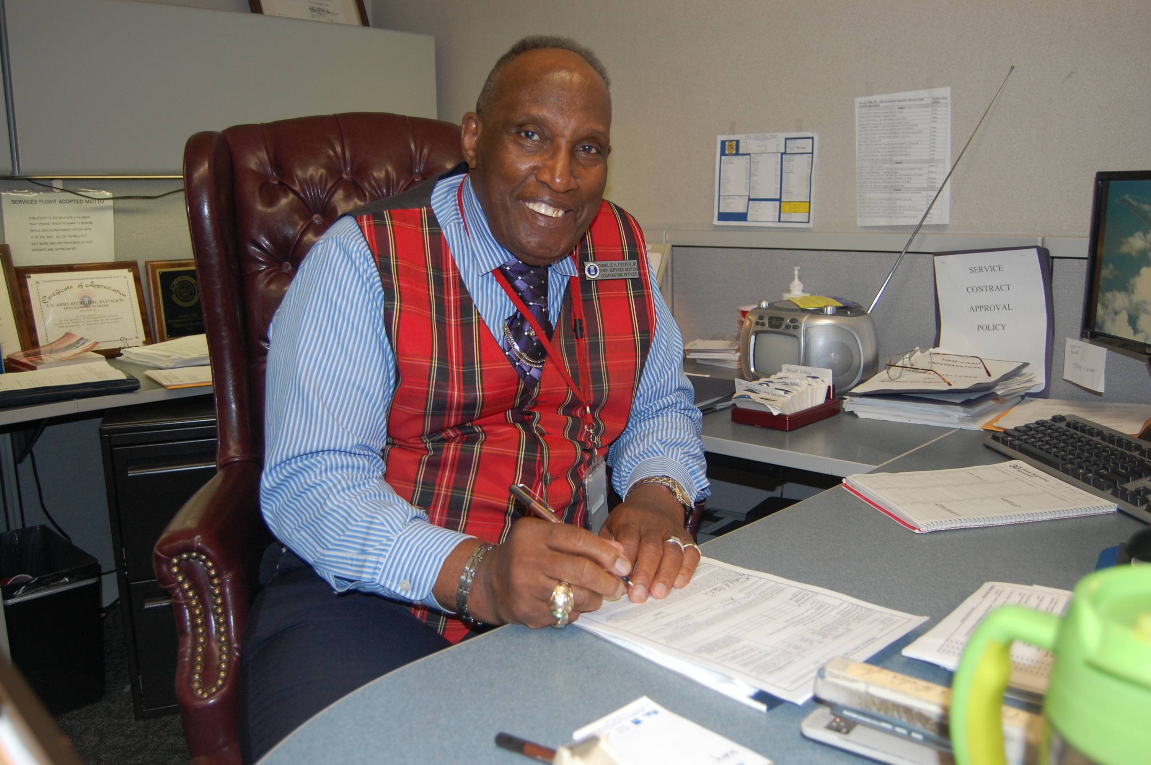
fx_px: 958
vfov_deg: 43.5
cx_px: 576
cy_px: 382
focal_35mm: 30
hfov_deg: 62.0
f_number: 3.8
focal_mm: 20
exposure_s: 1/60
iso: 400
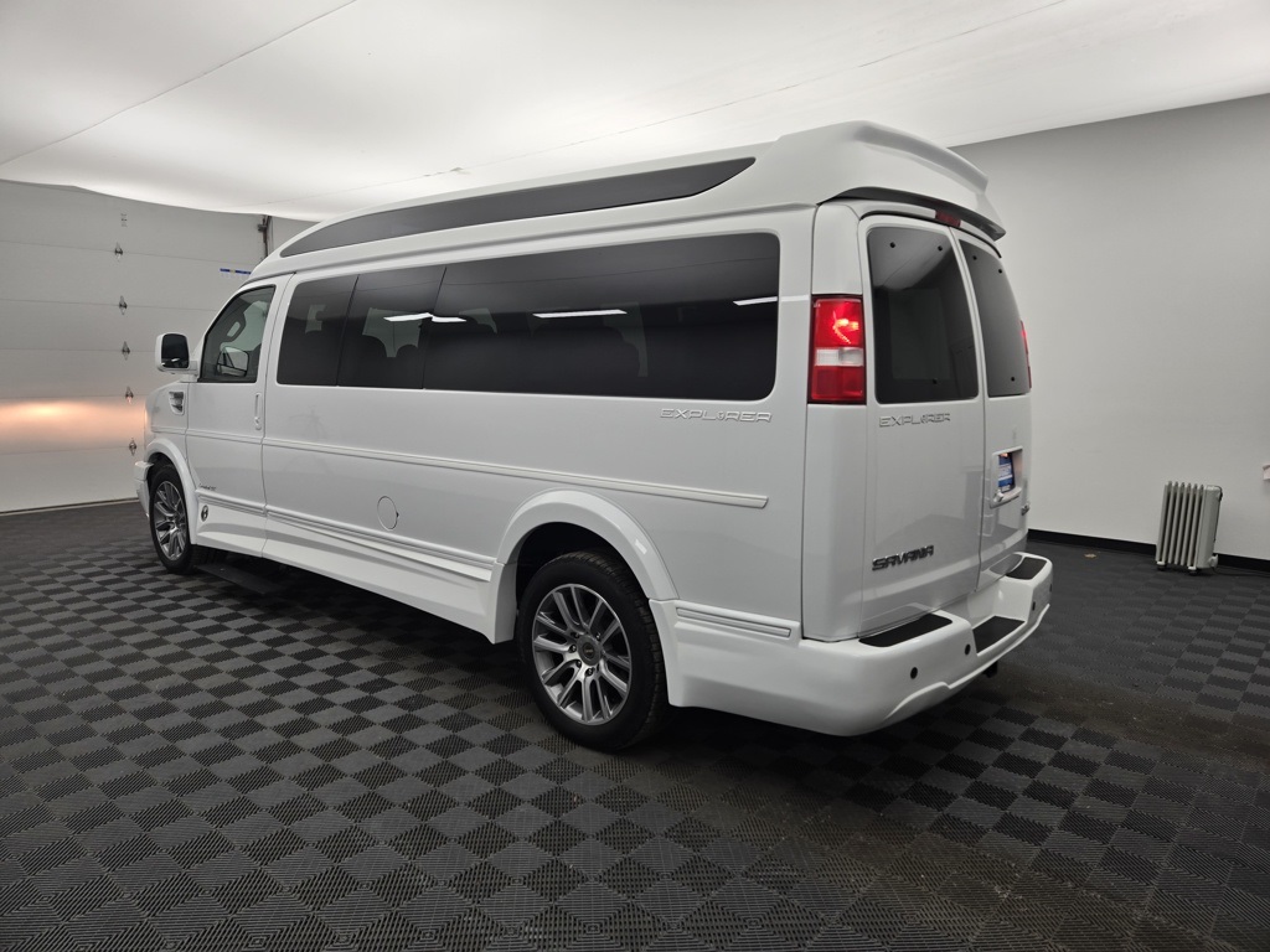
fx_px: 844
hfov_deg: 73.9
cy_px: 476
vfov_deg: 58.9
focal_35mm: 23
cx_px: 635
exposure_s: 1/120
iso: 40
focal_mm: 5.4
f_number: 1.8
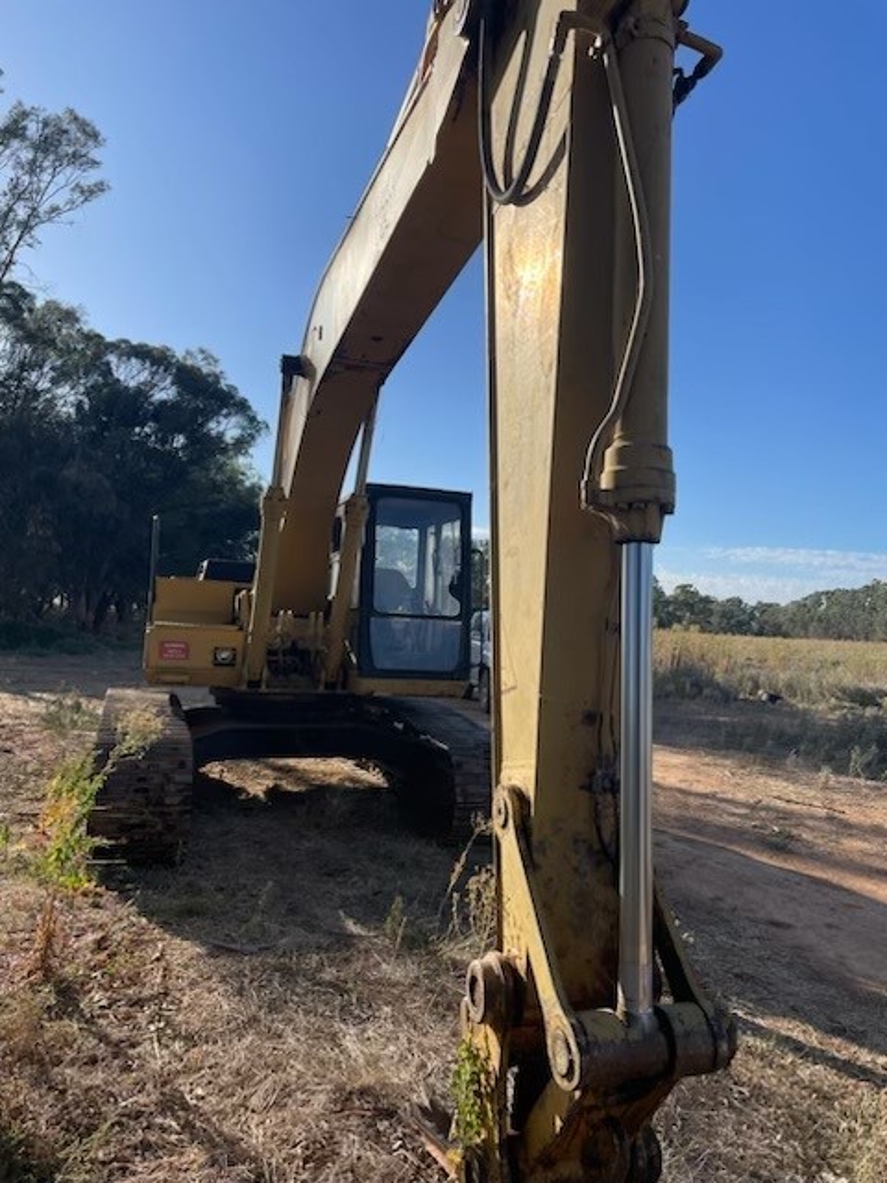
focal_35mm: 26
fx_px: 888
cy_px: 592
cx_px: 444
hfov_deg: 53.1
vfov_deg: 67.3
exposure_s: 1/4464
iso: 50
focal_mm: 4.2
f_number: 1.6
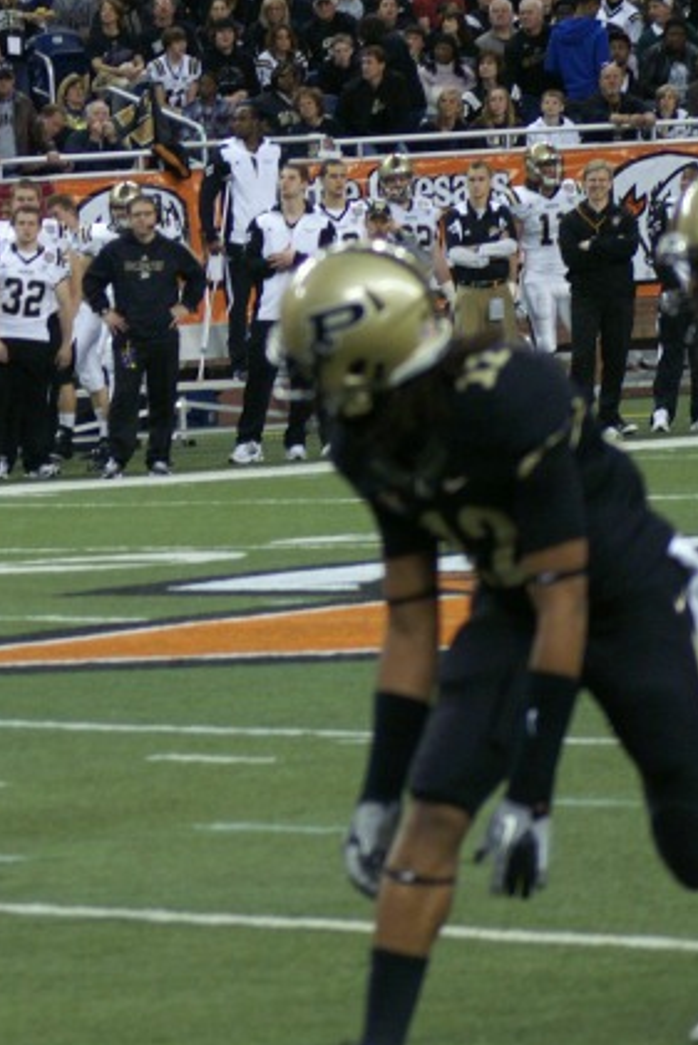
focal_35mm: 341
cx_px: -286
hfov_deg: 4.0
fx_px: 9908
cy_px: 400
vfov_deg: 6.0
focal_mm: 120
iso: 800
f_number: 5.6
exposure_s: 1/100
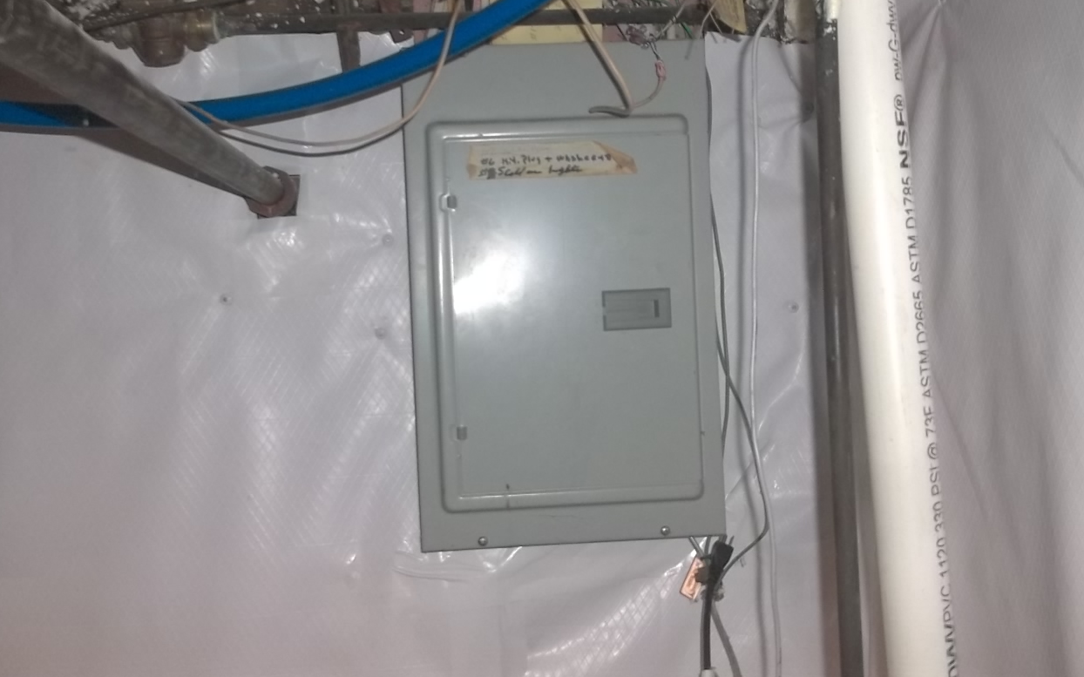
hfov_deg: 54.0
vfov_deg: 35.2
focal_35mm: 36
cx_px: 539
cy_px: 278
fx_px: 1063
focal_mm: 5.9
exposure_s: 1/30
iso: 160
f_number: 3.3
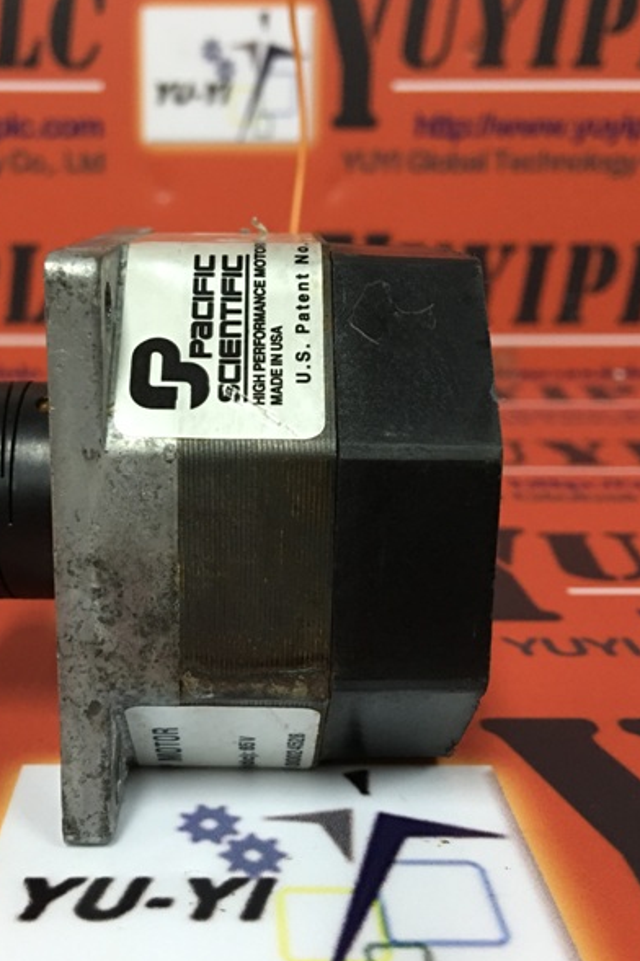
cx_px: 211
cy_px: 480
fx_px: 1095
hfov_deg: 32.3
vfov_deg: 47.4
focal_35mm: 41
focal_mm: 4.15
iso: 80
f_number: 2.2
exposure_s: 1/15
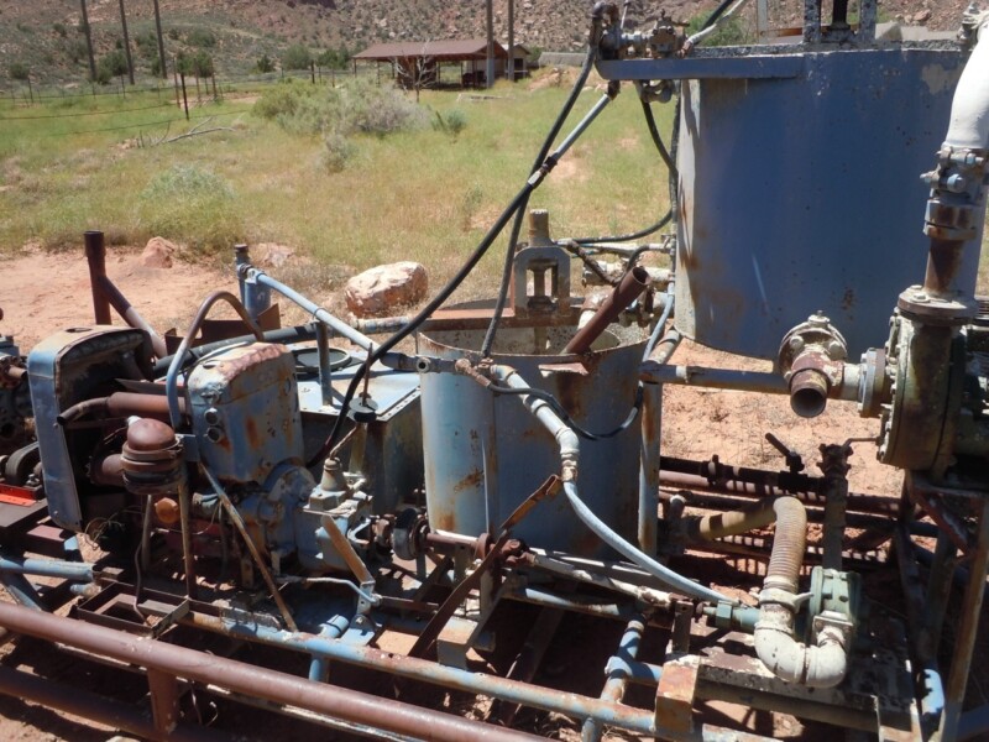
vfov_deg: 49.7
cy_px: 371
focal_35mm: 28
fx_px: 800
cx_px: 494
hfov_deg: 63.4
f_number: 3.7
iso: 100
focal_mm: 5
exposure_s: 1/500
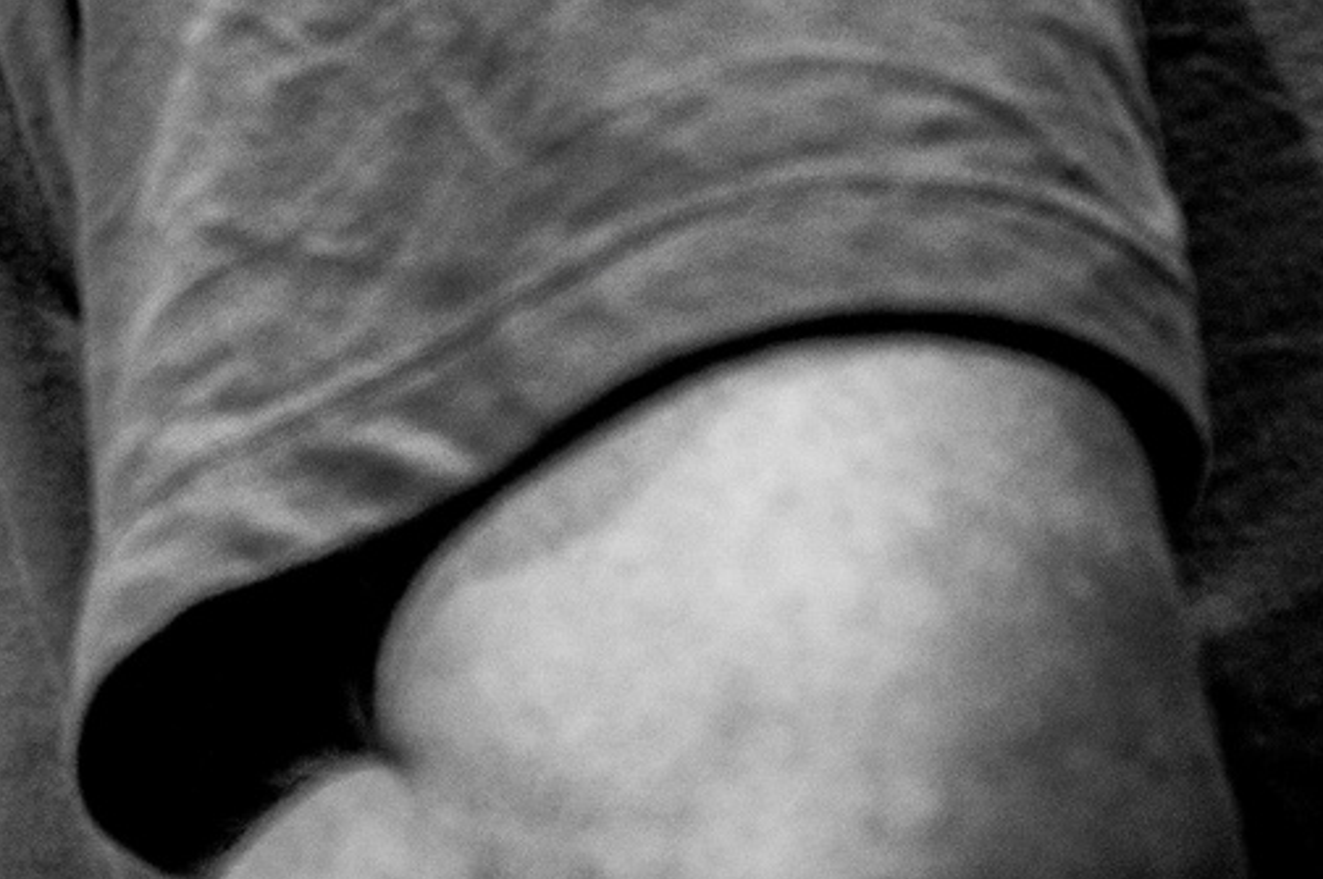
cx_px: -450
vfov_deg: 3.8
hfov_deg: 5.7
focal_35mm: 361
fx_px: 13254
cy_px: -415
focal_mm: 112
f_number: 4.5
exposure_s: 1/160
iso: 5000
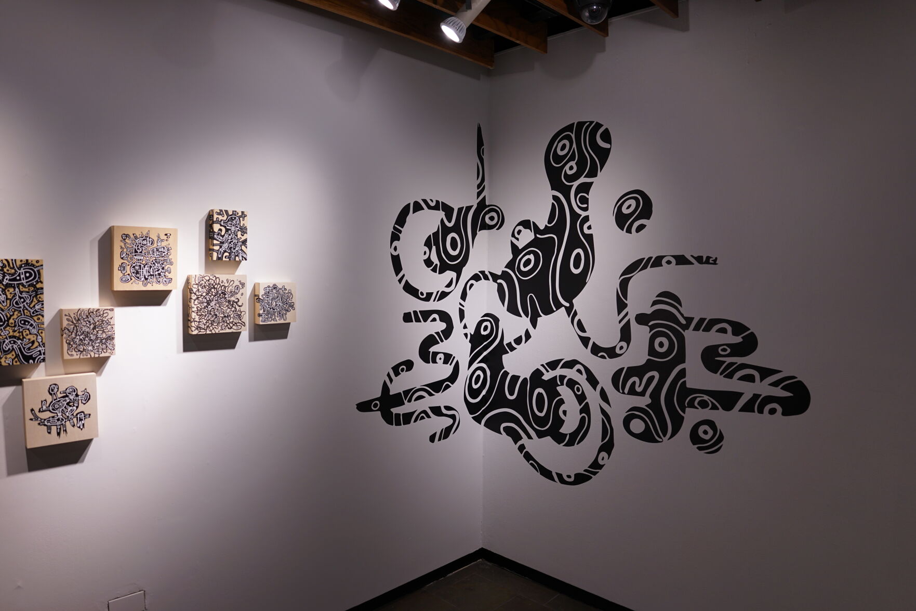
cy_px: 306
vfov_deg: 53.1
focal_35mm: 24
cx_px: 458
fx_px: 611
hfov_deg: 73.7
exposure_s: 1/100
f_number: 3.5
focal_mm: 24
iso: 125
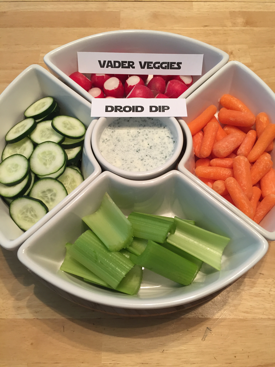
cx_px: 138
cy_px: 184
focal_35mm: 29
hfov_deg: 48.2
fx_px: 307
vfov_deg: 61.7
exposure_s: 1/30
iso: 100
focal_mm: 4.15
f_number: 2.2
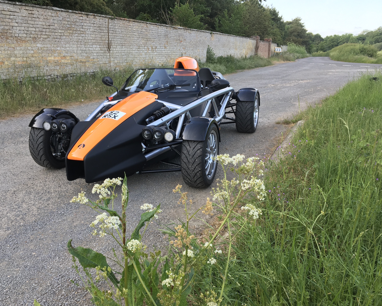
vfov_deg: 47.1
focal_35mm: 31
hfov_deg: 57.1
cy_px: 153
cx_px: 174
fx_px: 350
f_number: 2.2
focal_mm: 4.15
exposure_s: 1/155
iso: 25
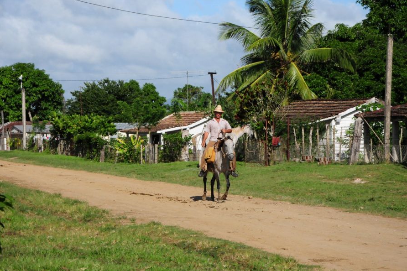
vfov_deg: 11.3
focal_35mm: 121
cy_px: 136
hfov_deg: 16.9
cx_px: 204
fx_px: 1367
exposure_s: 1/8000
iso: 1600
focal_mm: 80
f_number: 7.1
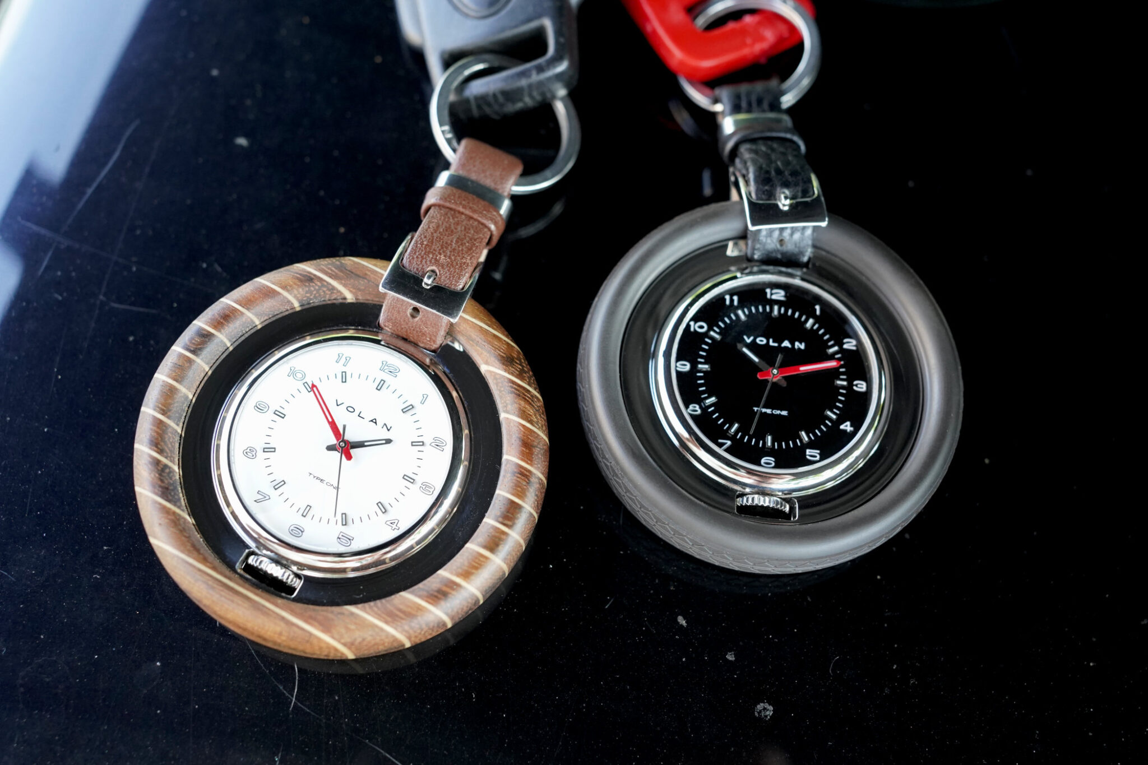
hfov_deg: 54.4
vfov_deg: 37.8
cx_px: 574
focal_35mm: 35
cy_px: 382
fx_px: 1116
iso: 2500
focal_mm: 35
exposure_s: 1/250
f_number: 5.6
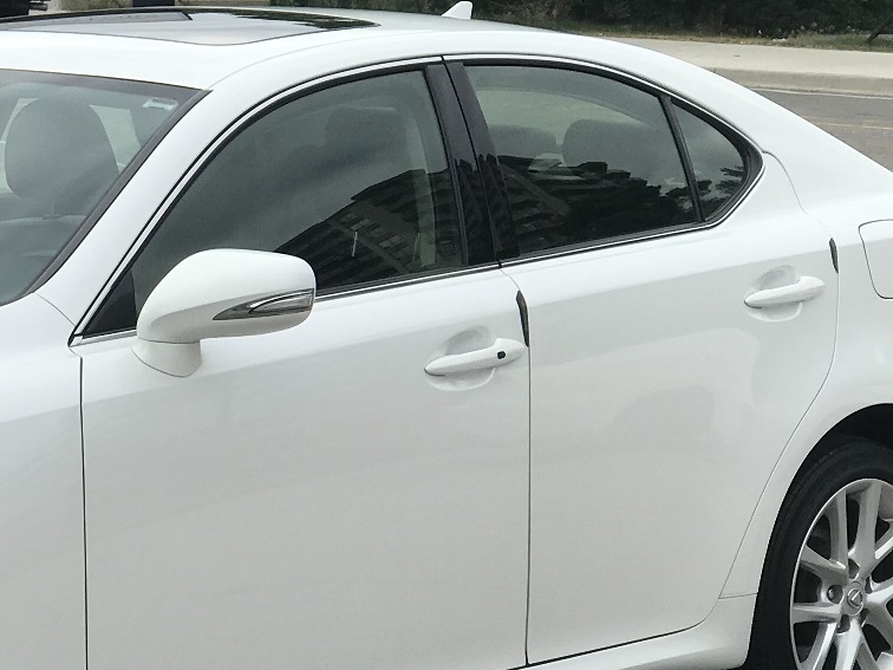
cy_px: 311
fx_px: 3921
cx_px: -44
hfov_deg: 12.8
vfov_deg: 9.8
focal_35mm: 152
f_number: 2.8
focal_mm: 6.6
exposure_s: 1/529
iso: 20
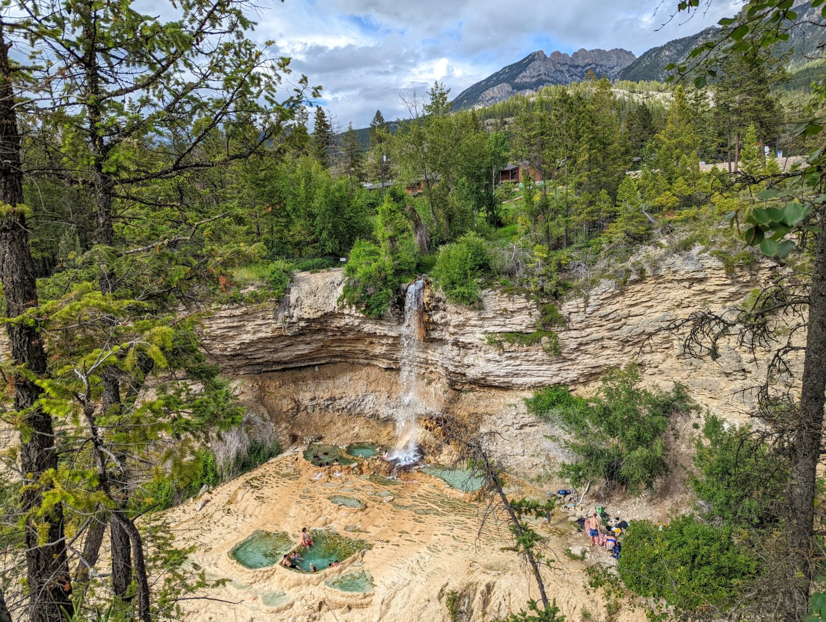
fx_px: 574
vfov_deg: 56.9
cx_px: 413
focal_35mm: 24
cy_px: 311
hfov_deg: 71.5
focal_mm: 6.81
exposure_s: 1/1689
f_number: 1.85
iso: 45
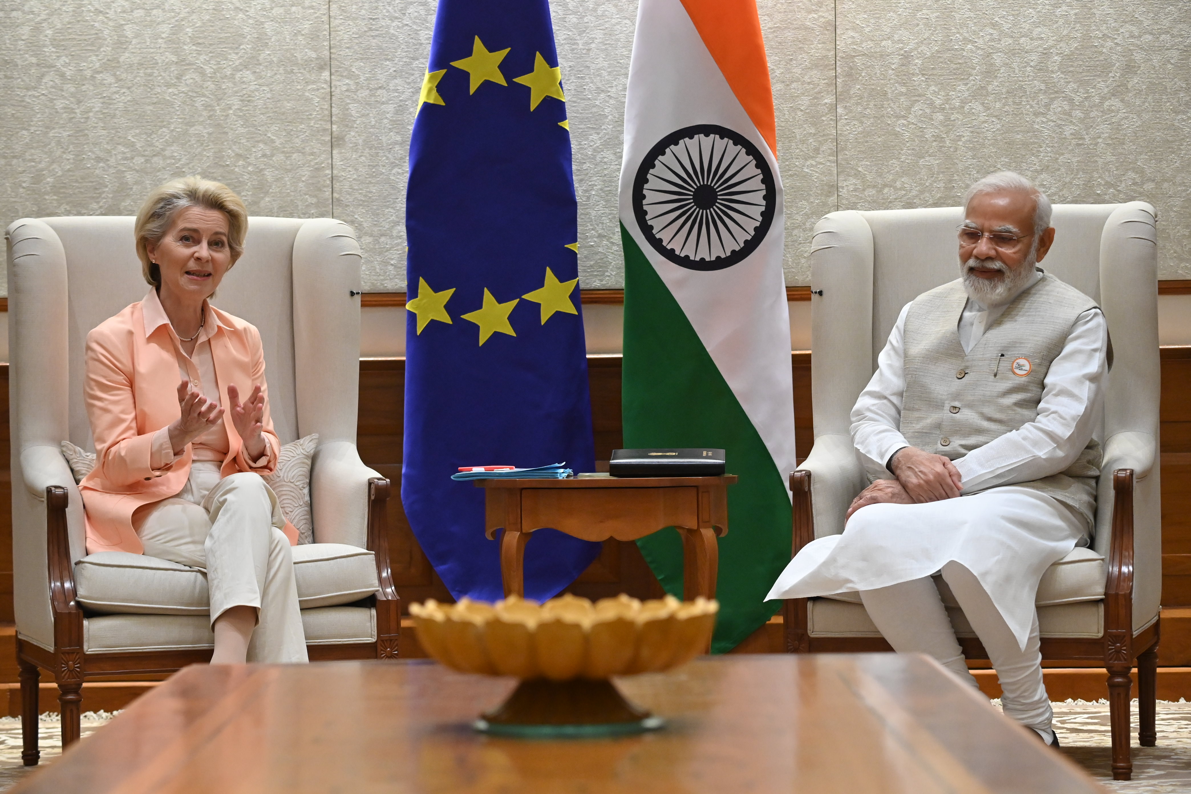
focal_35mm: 105
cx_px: 596
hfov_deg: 19.5
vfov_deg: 13.0
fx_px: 3473
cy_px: 397
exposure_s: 1/400
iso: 6400
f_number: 5.6
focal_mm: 105
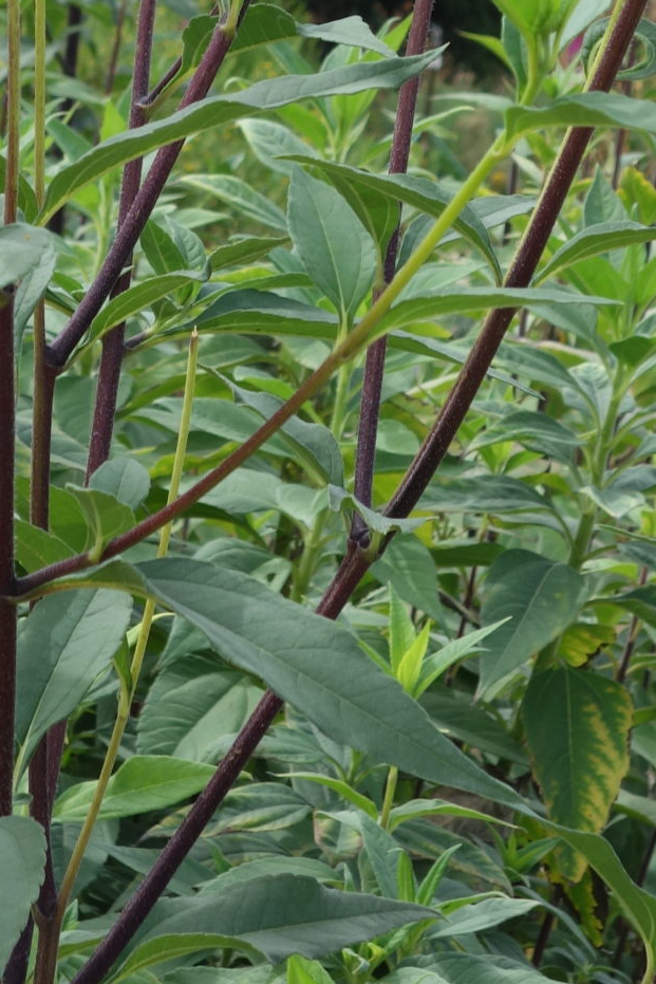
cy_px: 60
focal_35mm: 143
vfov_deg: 14.2
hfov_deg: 9.6
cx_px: 171
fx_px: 3907
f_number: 5.6
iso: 125
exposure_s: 1/200
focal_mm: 19.31
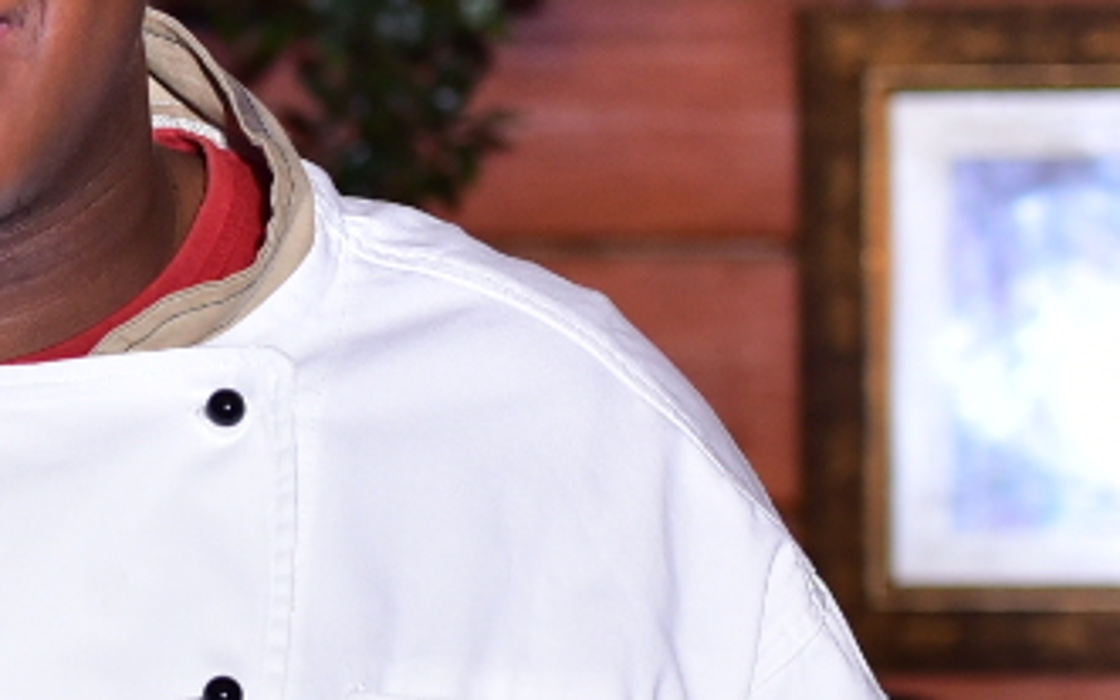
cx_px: -937
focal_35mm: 349
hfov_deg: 5.9
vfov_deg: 3.8
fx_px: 10655
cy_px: 575
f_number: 3.2
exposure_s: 1/160
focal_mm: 70
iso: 500
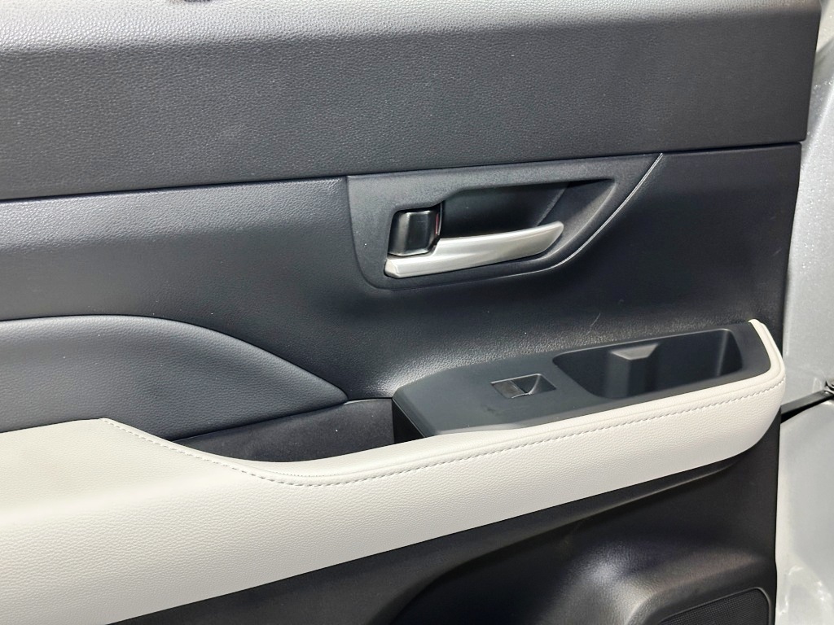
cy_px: 312
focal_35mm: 48
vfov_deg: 30.3
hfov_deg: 39.7
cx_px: 417
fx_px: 1156
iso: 500
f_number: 1.78
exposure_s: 1/30
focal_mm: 6.86
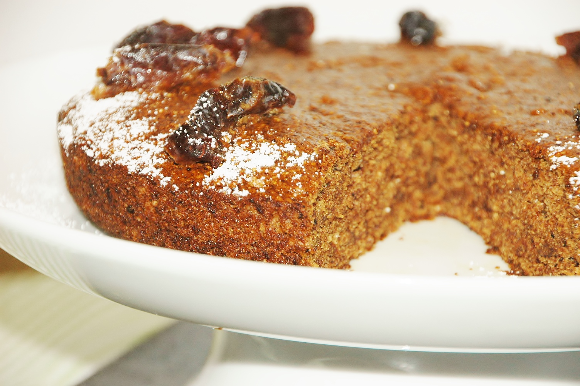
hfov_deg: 9.8
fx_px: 3380
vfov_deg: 6.5
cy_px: 193
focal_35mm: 210
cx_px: 290
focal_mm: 140
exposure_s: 1/60
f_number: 6
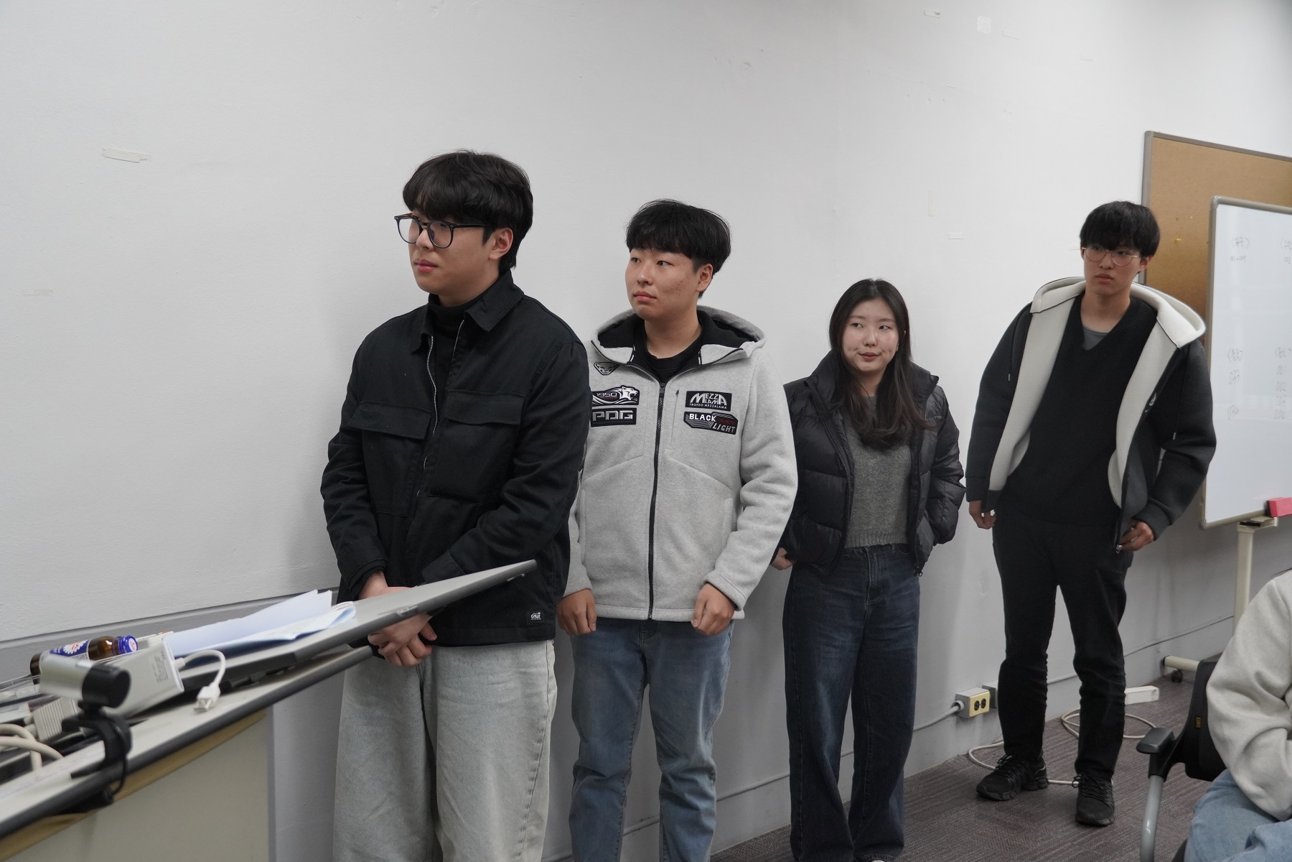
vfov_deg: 35.5
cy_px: 431
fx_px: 1346
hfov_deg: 51.3
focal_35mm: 38
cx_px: 646
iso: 1250
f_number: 4
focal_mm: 25
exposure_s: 1/160
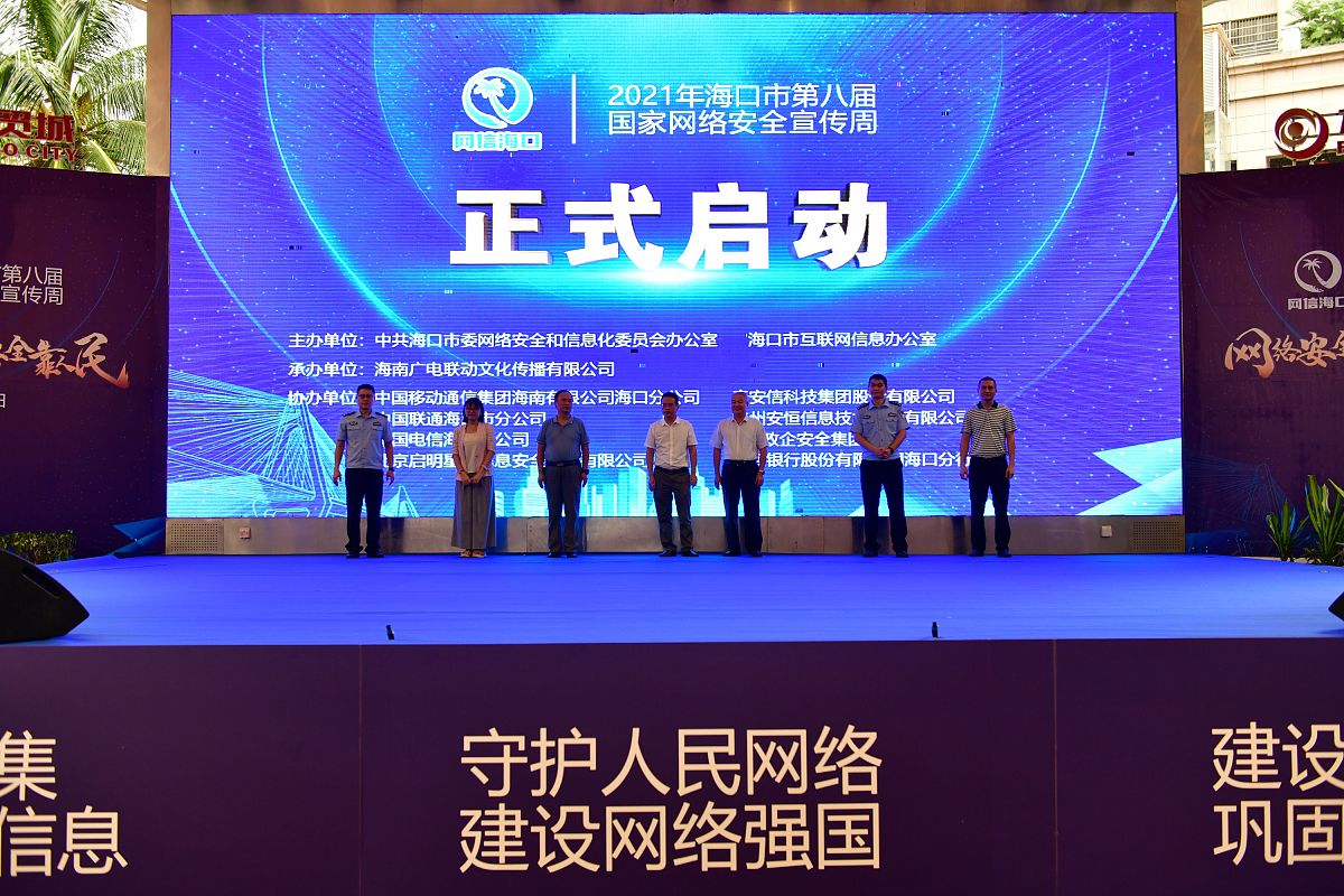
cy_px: 448
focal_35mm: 36
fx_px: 1344
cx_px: 672
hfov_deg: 53.1
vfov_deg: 36.9
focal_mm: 36
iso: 560
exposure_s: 1/200
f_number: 4
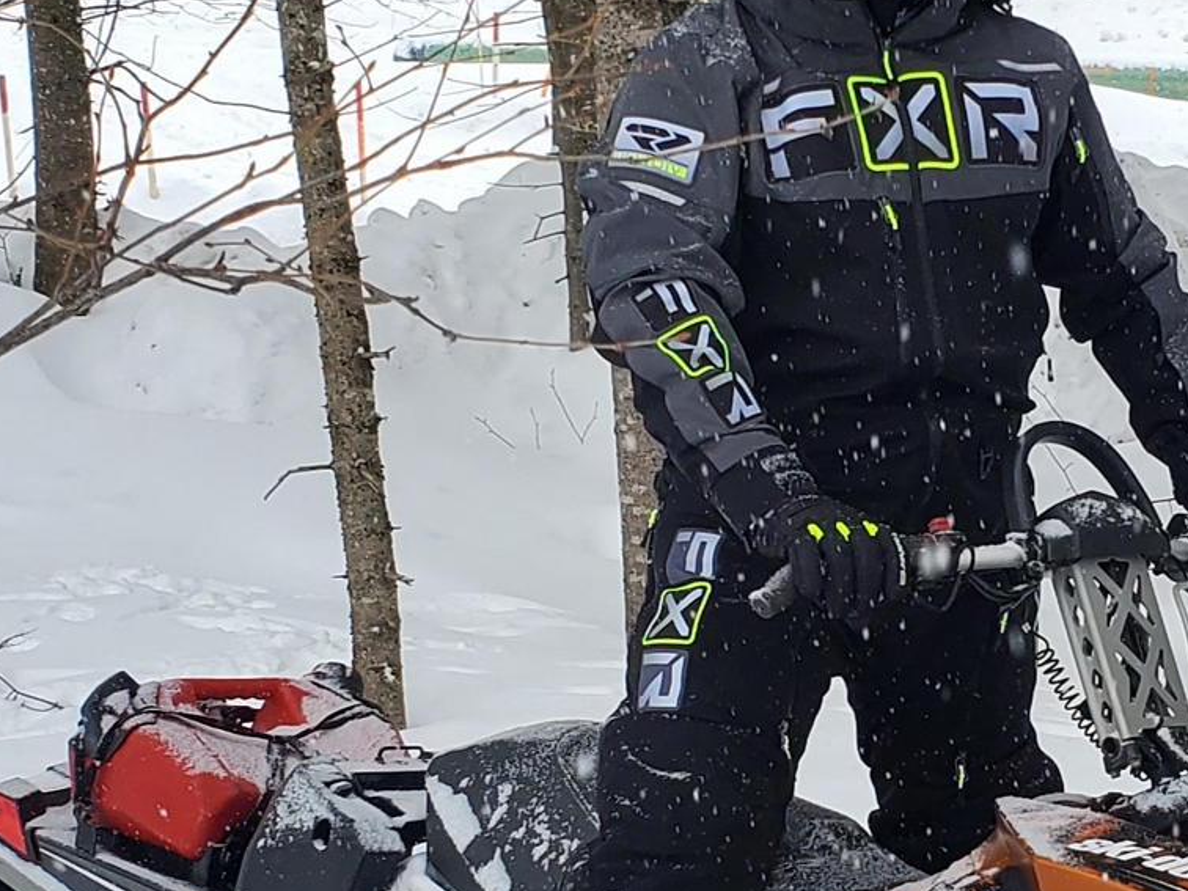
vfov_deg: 26.5
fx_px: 1888
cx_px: 869
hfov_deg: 34.3
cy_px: 545
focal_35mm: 55
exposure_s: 1/435
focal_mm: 4.3
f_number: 2.4
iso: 50
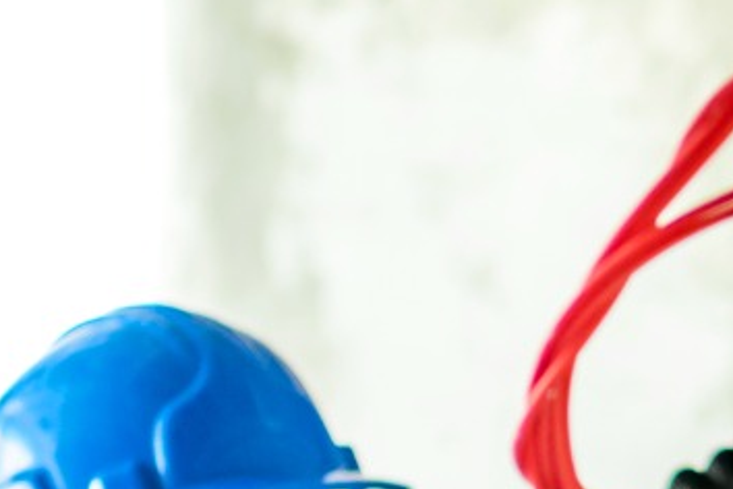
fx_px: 10302
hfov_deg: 4.1
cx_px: 870
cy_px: 980
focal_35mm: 506
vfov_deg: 2.7
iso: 400
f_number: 3.2
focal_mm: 70
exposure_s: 1/160
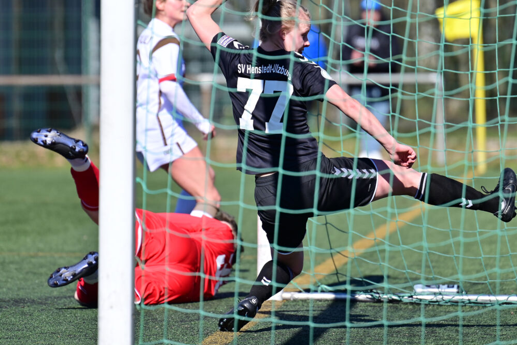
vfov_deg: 4.1
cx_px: 294
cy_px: 147
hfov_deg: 6.1
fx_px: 4840
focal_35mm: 337
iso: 250
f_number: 4
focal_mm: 280
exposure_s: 1/2500
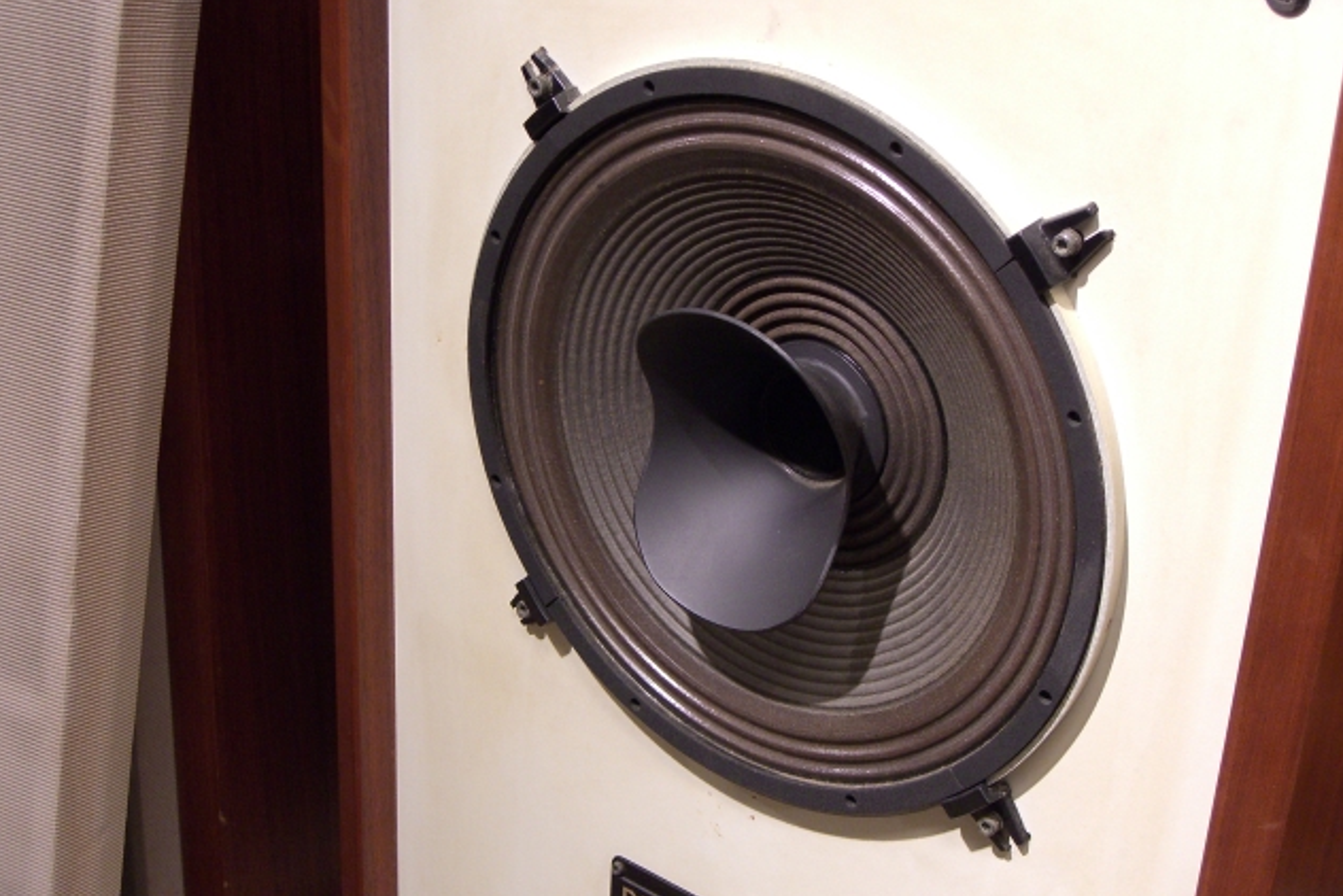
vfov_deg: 22.6
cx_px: 672
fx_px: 2239
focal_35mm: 60
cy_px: 429
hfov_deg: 33.4
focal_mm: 11.8
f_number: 3.6
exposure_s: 1/15
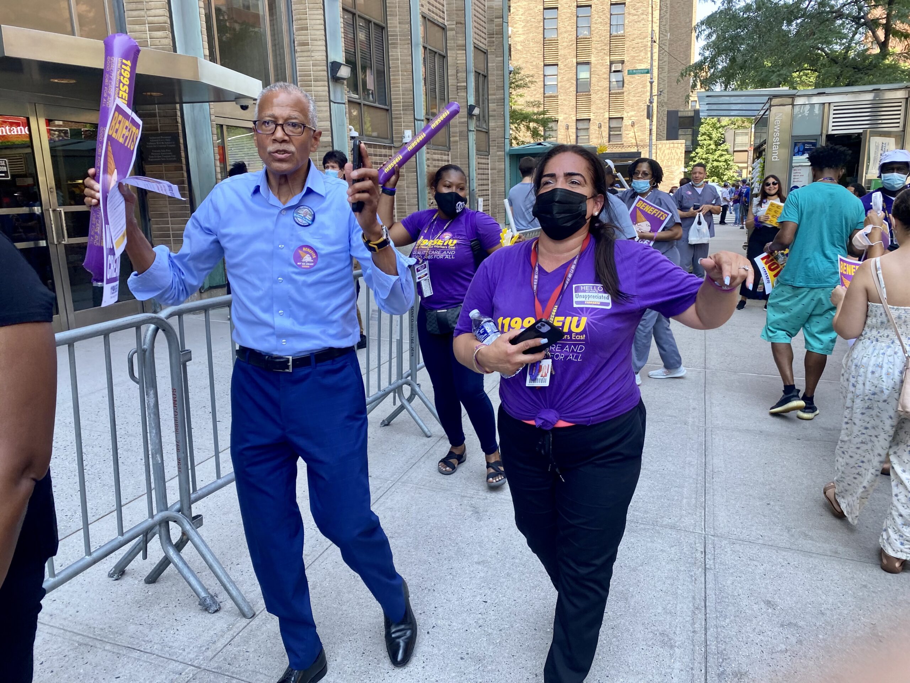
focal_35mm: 26
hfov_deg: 67.3
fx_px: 683
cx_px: 455
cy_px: 342
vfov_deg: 53.1
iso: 32
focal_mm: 4.25
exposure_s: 1/177
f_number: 1.8
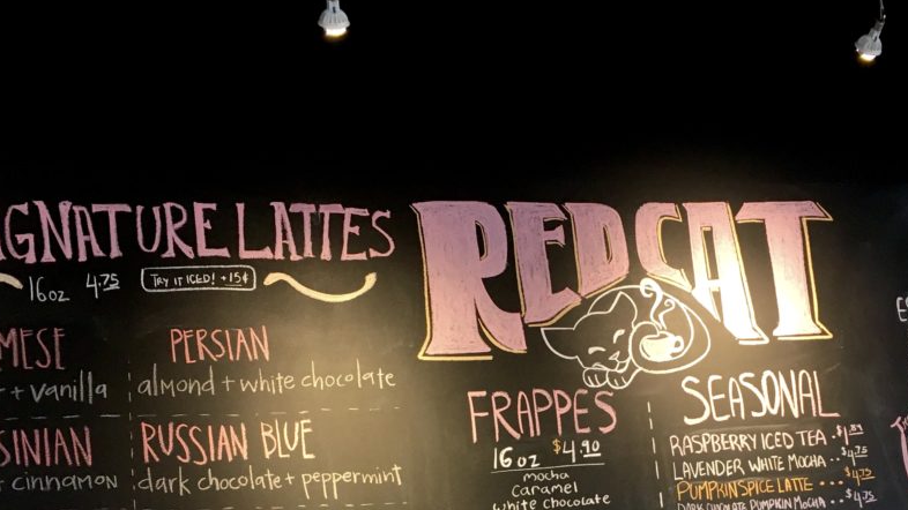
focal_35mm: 49
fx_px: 1180
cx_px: 537
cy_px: 503
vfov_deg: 23.5
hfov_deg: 41.9
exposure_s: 1/30
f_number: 2.2
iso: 40
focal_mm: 4.15
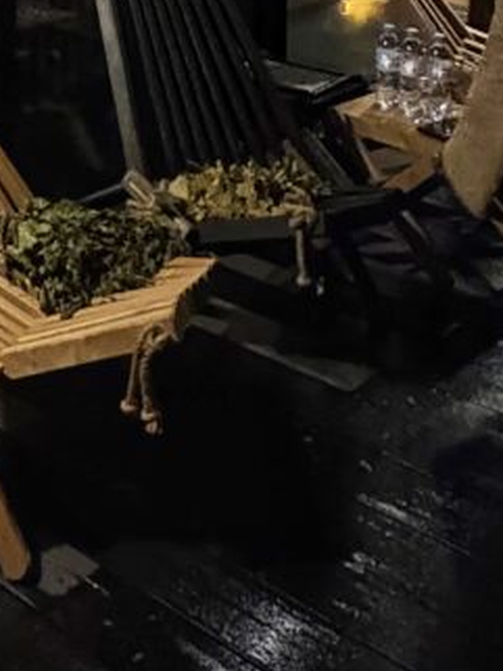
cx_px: -15
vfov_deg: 24.1
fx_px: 1297
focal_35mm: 67
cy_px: -278
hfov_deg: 21.1
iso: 1250
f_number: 2.2
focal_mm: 2.22
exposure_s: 1/25
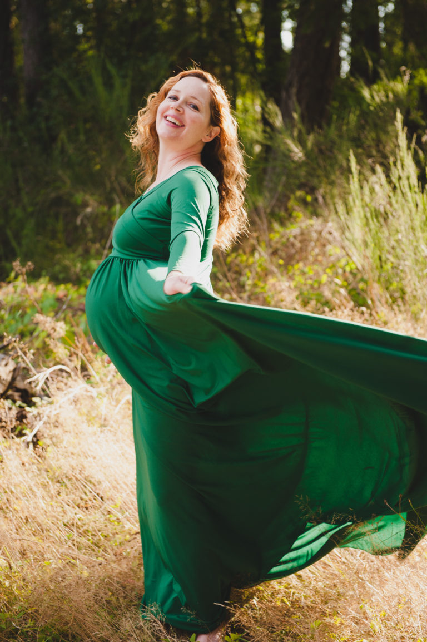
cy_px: 321
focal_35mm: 70
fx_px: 1247
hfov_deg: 19.4
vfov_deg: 28.9
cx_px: 214
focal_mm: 70
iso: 400
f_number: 4
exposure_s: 1/320
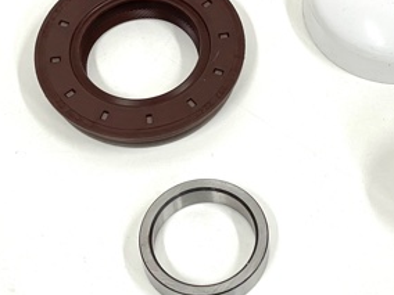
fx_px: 1332
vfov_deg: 12.6
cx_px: 282
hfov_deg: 16.8
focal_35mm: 117
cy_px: 37
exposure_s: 1/60
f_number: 2
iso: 250
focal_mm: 6
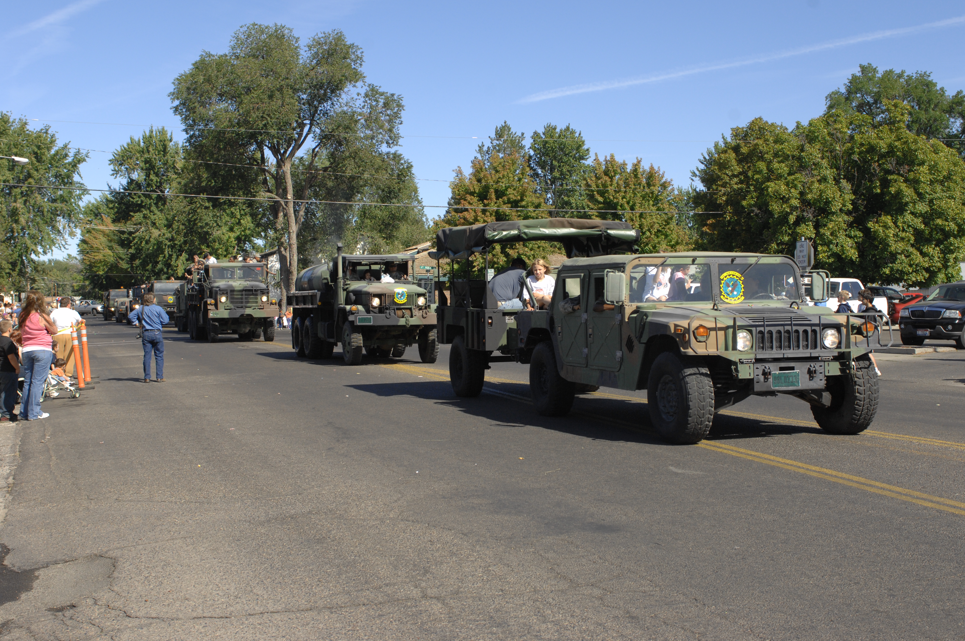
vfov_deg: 28.0
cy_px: 320
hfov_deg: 41.2
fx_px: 1285
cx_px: 482
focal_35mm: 48
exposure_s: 1/500
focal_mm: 32
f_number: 7.1
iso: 250
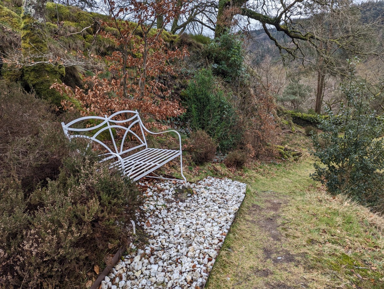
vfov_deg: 56.9
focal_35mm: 24
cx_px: 192
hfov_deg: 71.5
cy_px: 144
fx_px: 267
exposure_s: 1/161
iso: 45
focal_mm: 6.81
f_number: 1.85
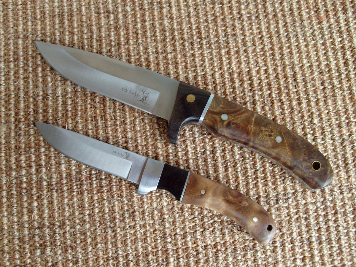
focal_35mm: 35
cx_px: 178
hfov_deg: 52.6
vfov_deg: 40.7
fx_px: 360
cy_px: 134
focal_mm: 5.8
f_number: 2.8
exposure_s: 1/10
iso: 200
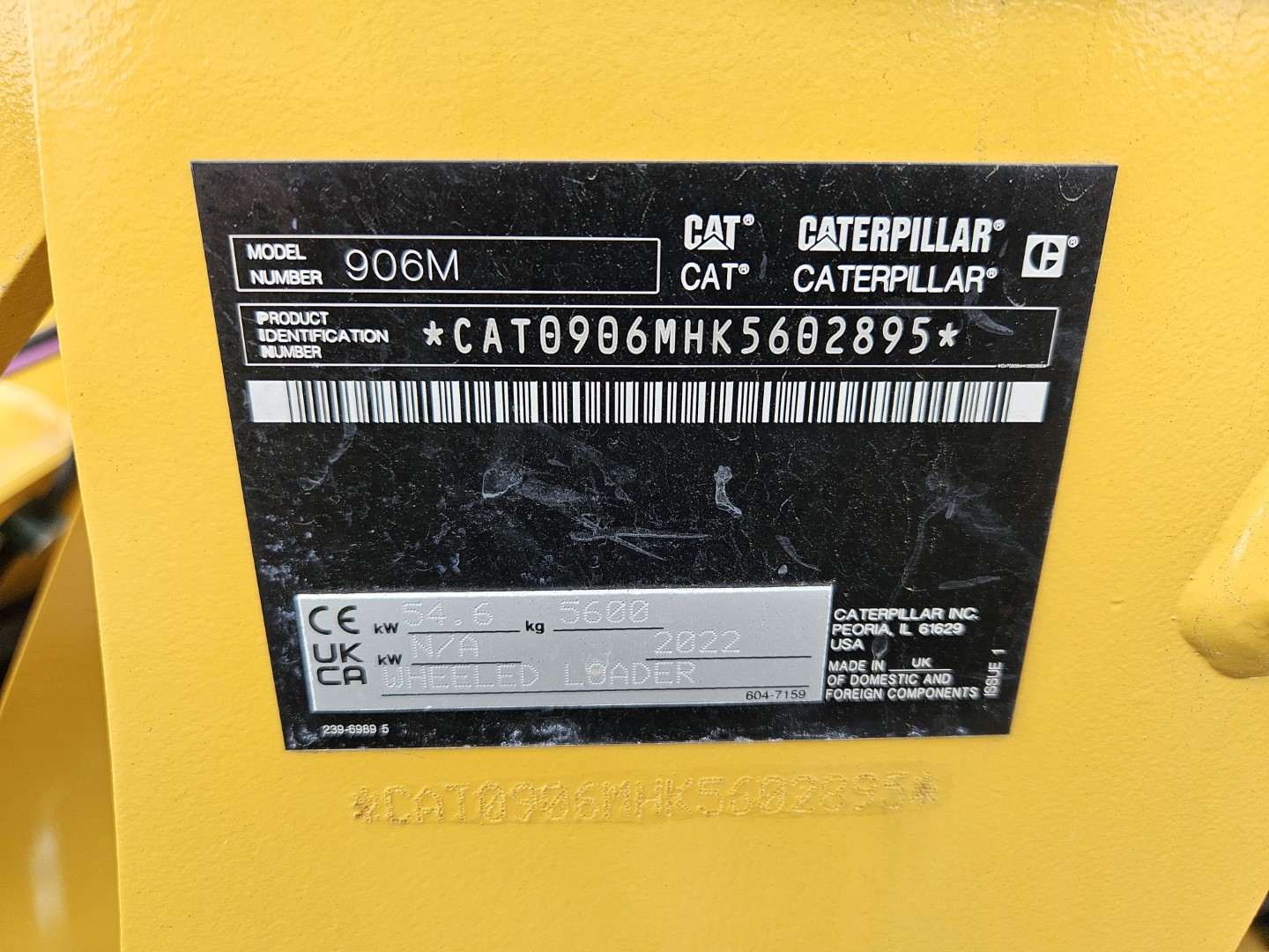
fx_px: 843
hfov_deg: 73.9
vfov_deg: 58.9
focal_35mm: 23
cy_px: 476
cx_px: 634
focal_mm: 5.4
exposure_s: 1/359
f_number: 1.8
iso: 50
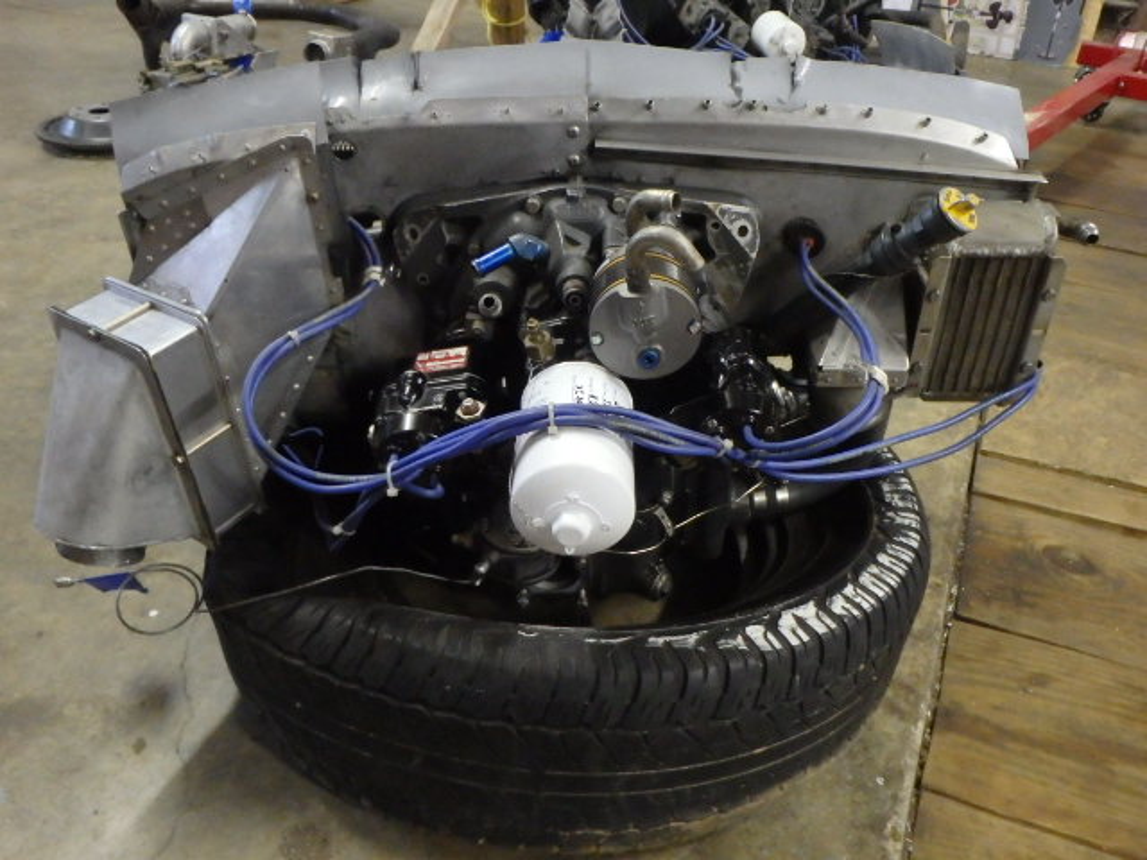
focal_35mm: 30
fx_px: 994
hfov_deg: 60.0
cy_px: 430
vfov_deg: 46.8
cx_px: 574
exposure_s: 1/15
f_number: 4.1
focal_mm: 5.4
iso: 1600
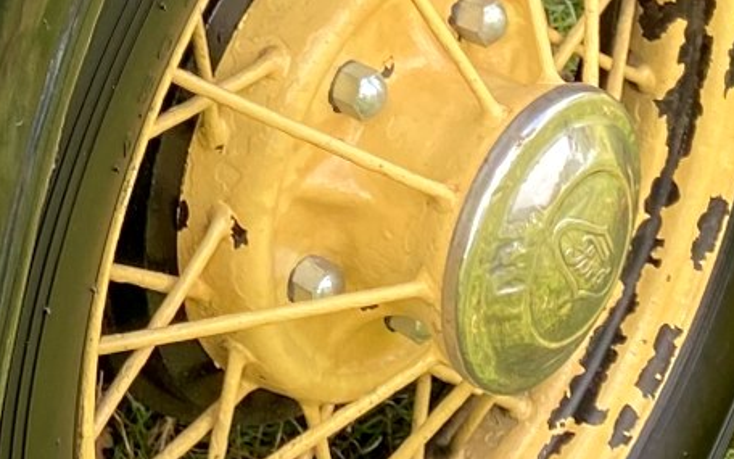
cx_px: -69
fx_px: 2420
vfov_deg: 9.5
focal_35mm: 121
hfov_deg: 16.7
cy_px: -675
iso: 40
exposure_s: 1/121
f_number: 1.8
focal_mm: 4.25
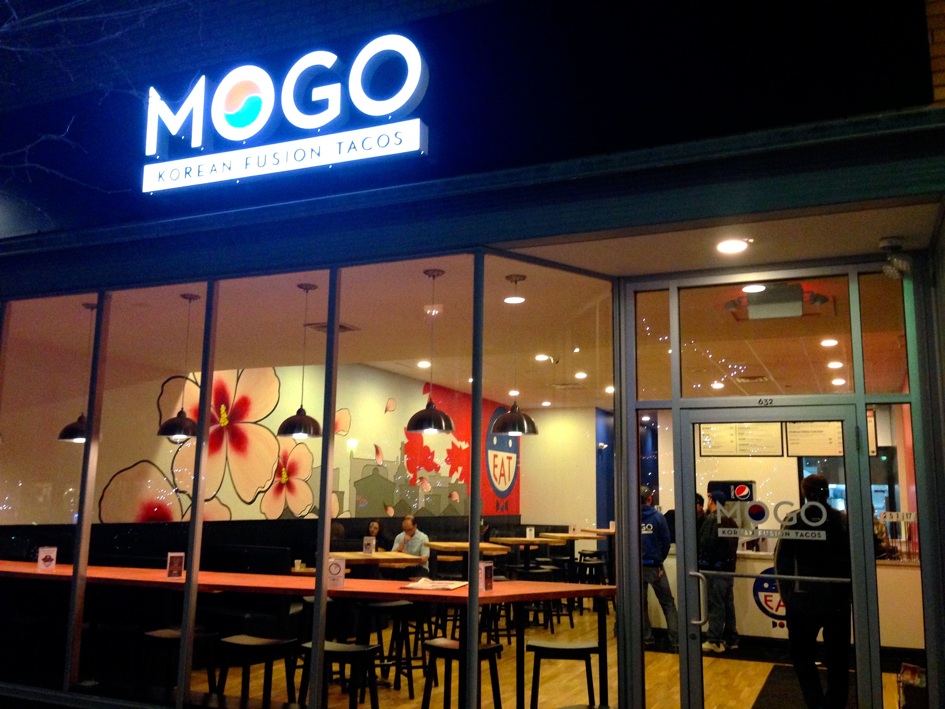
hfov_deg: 55.4
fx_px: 901
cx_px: 472
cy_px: 354
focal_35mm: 33
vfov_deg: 42.9
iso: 320
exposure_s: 1/20
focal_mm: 4.12
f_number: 2.4
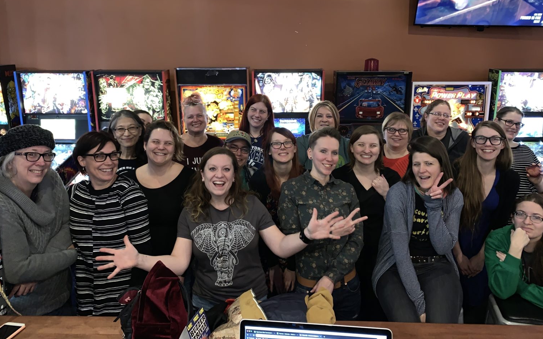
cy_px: 133
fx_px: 414
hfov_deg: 66.5
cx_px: 274
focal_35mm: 28
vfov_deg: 44.3
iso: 160
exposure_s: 1/4
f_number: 1.8
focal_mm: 4.25
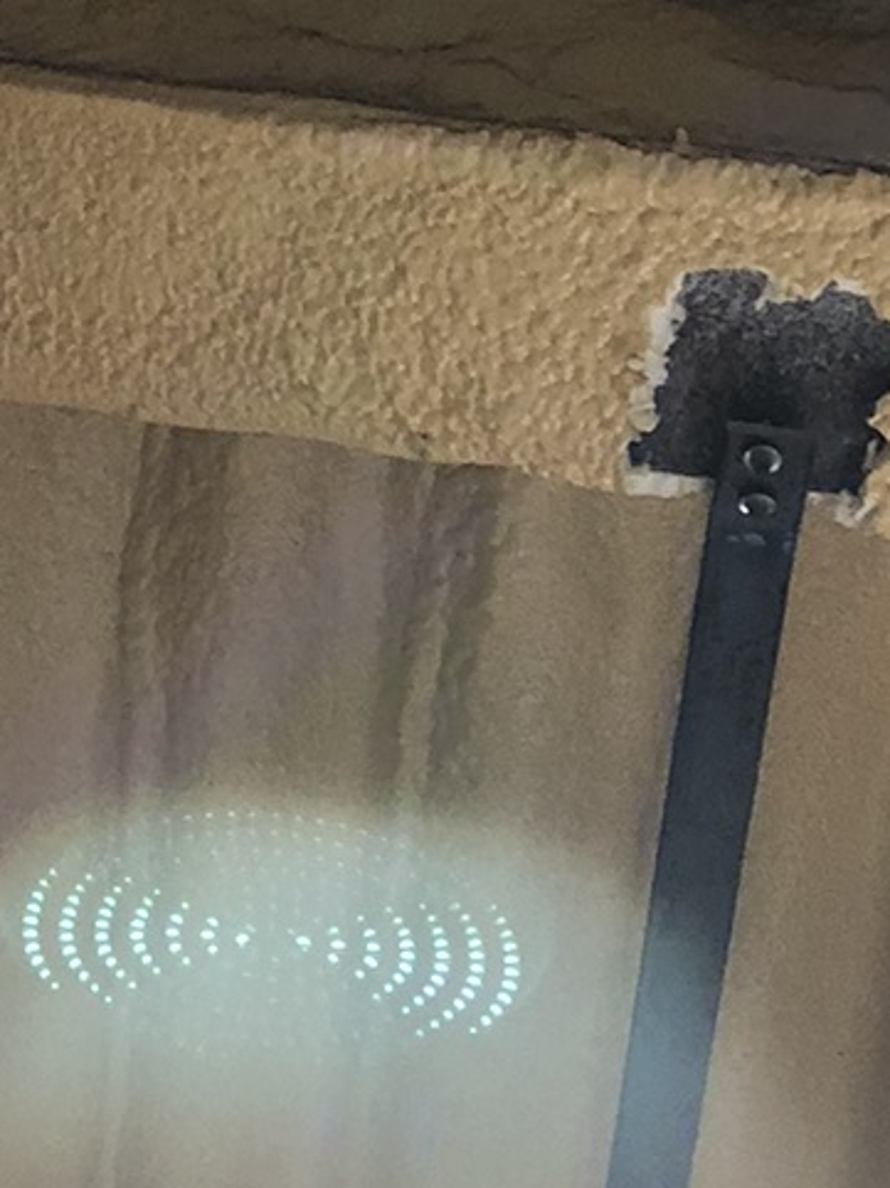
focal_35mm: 119
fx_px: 4083
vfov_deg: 15.8
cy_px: 1489
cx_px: 397
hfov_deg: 12.4
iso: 32
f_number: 1.8
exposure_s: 1/25
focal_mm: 3.99
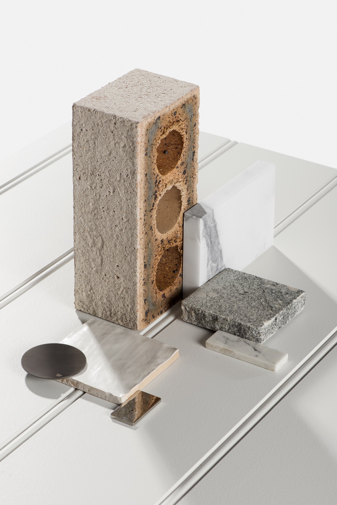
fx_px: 1473
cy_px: 252
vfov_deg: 19.4
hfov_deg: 13.1
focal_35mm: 105
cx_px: 168
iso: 100
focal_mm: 105
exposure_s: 1/100
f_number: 11
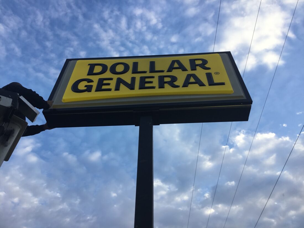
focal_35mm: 31
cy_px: 114
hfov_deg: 58.4
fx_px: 272
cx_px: 152
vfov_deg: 45.4
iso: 25
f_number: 2.4
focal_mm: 3.3
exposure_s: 1/170
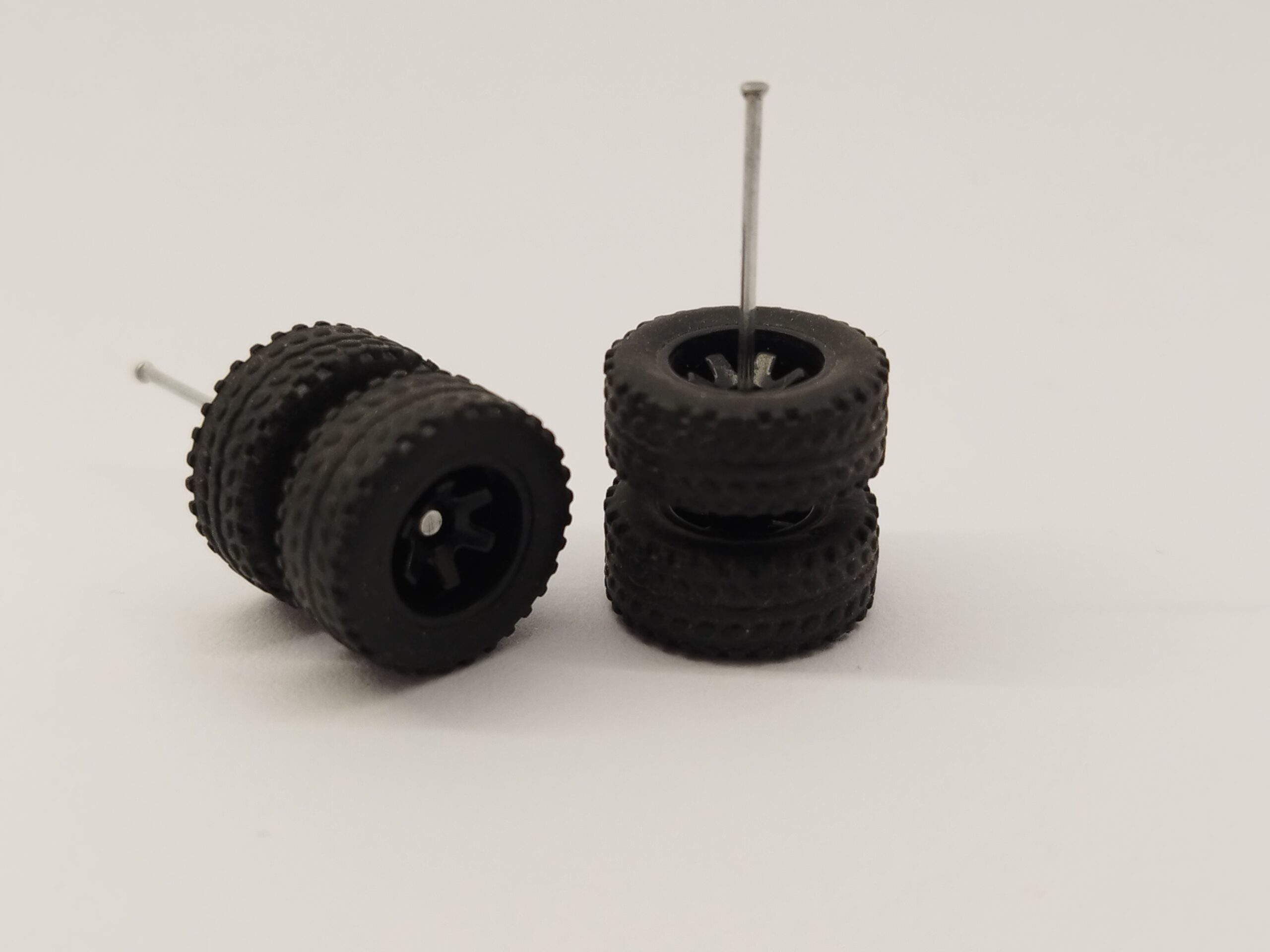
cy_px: 476
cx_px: 635
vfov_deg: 54.9
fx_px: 917
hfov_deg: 69.4
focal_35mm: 25
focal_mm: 5.95
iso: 100
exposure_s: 1/50
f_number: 1.89
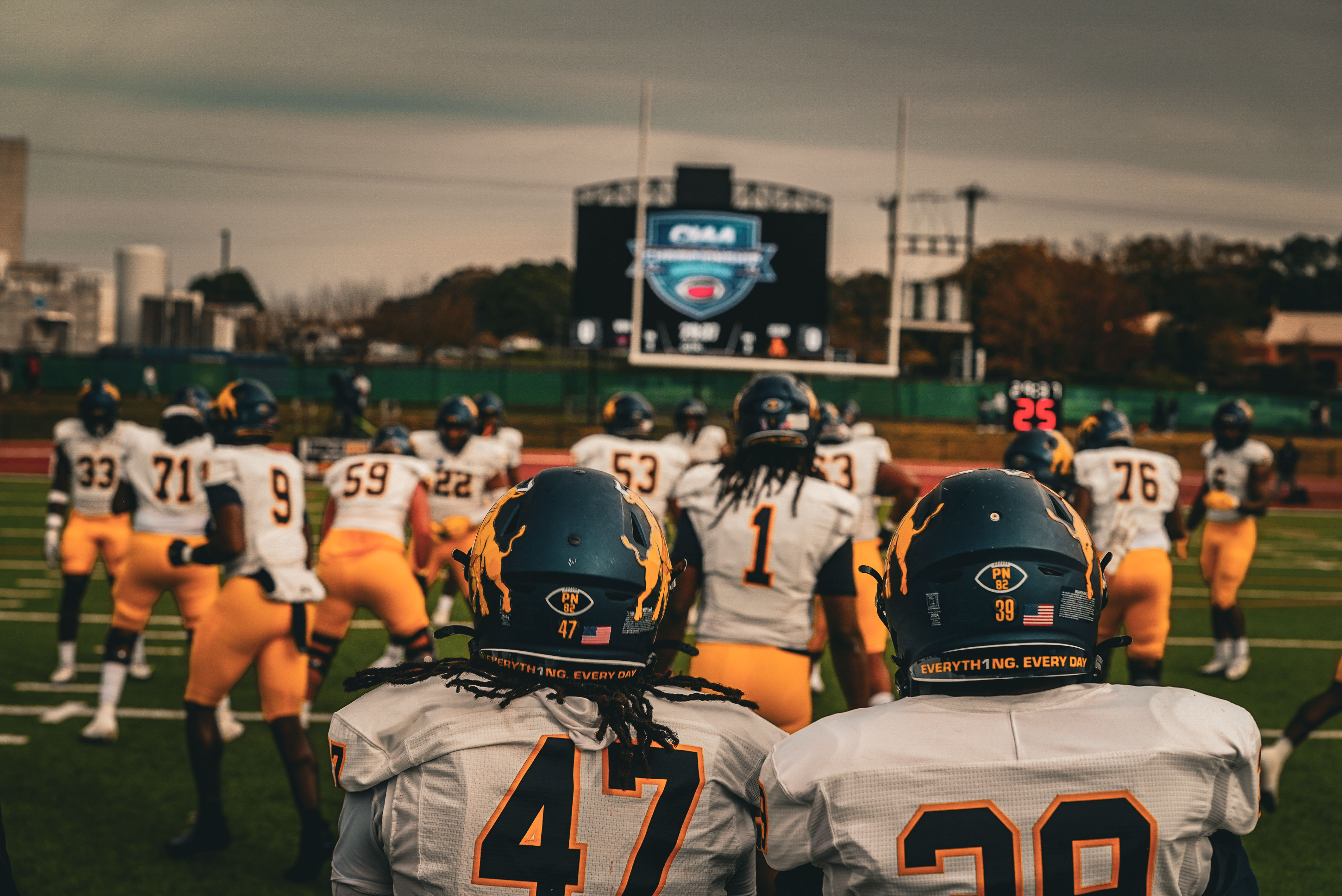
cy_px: 448
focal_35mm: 50
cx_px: 671
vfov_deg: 27.0
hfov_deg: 39.6
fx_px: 1865
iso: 640
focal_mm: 50
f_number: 4
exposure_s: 1/160
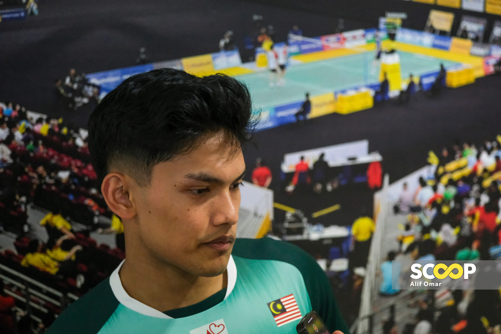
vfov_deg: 18.2
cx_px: 250
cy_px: 167
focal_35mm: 75
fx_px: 1044
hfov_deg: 27.0
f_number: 2.8
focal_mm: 50
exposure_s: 1/160
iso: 4000
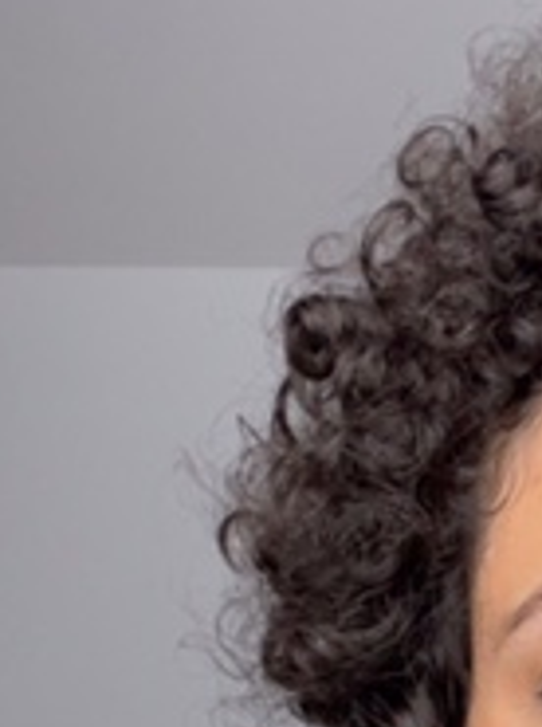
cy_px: 1092
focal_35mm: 104
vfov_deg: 17.1
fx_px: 2179
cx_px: 707
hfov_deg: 13.6
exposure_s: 1/121
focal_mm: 2.71
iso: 25
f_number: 2.2
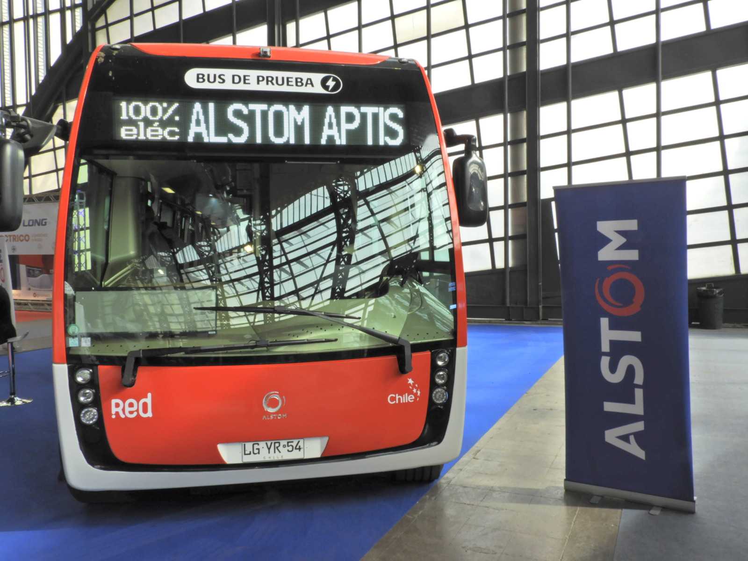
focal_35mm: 30
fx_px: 648
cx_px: 374
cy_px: 280
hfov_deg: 60.0
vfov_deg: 46.8
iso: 100
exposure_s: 1/30
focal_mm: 5.4
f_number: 8
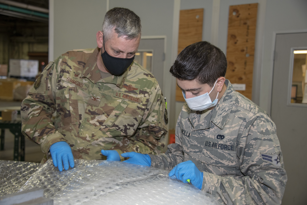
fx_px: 409
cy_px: 102
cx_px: 154
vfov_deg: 28.1
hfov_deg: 41.1
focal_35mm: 48
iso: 1250
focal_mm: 48
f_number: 4.5
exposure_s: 1/60
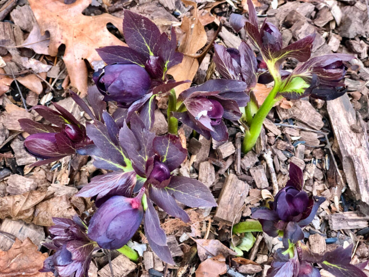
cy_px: 138
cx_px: 184
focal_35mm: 57
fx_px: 608
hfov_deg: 33.8
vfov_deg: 25.7
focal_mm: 6.6
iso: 80
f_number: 2.8
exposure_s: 1/30
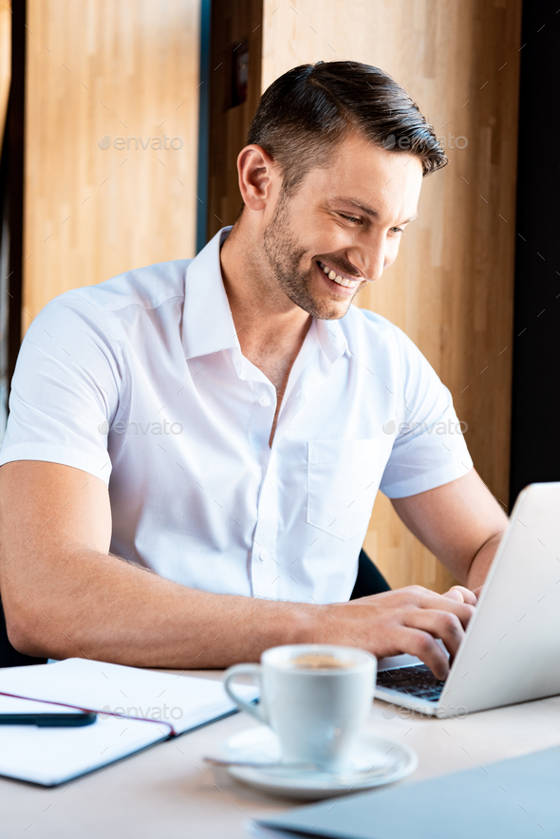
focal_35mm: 52
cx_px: 280
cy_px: 420
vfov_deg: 38.2
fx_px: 1212
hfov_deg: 26.0
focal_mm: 52
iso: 320
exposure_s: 1/160
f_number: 3.5
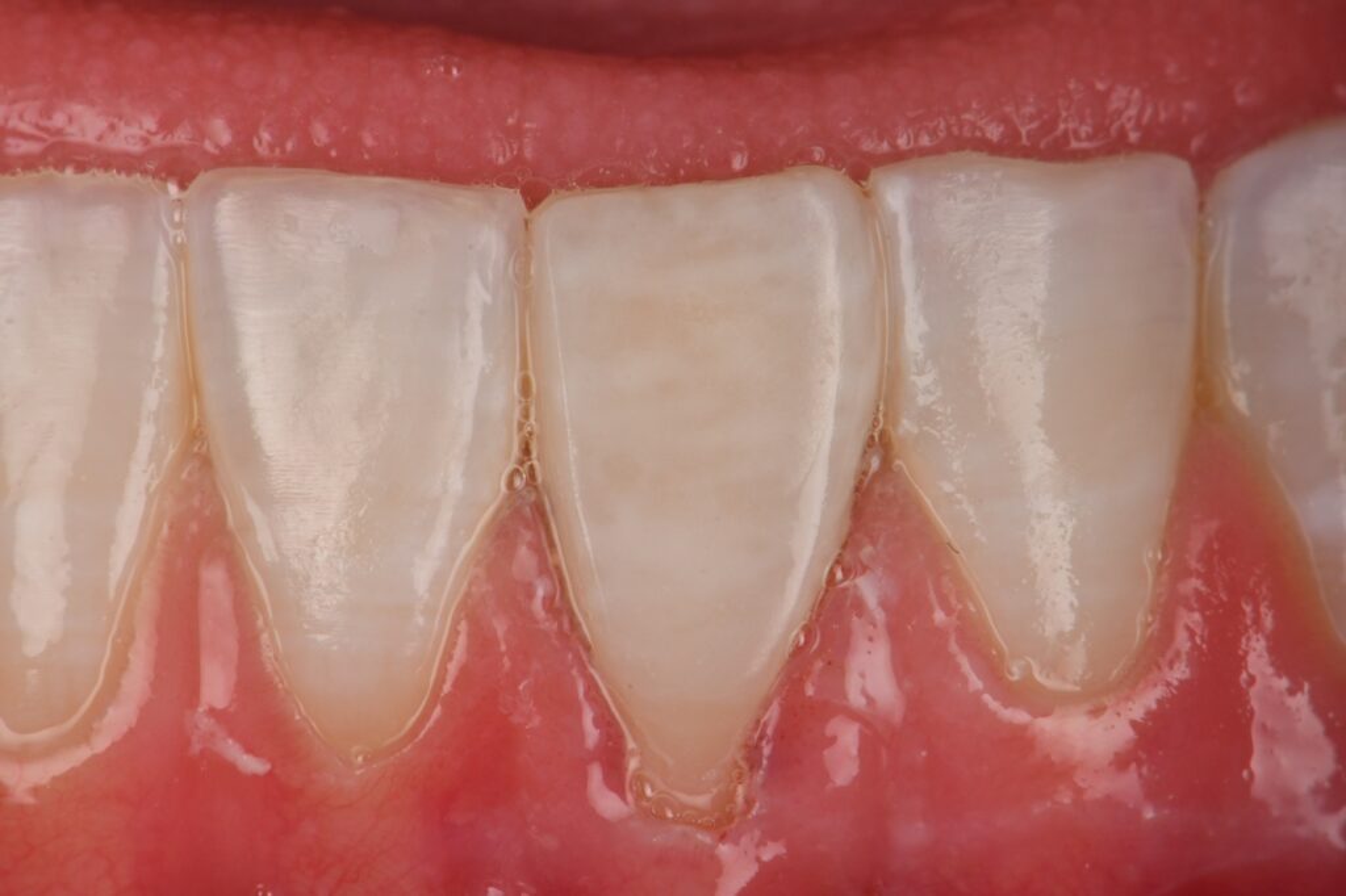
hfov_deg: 13.1
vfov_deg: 8.7
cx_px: 673
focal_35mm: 157
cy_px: 448
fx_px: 5868
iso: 200
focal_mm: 105
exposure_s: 1/160
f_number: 32
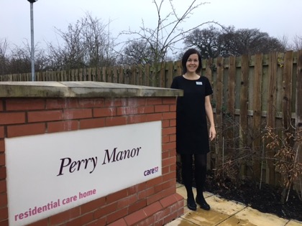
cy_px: 113
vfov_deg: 48.2
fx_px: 253
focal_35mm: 29
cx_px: 151
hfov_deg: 61.7
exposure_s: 1/33
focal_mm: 4.15
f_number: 2.2
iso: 32
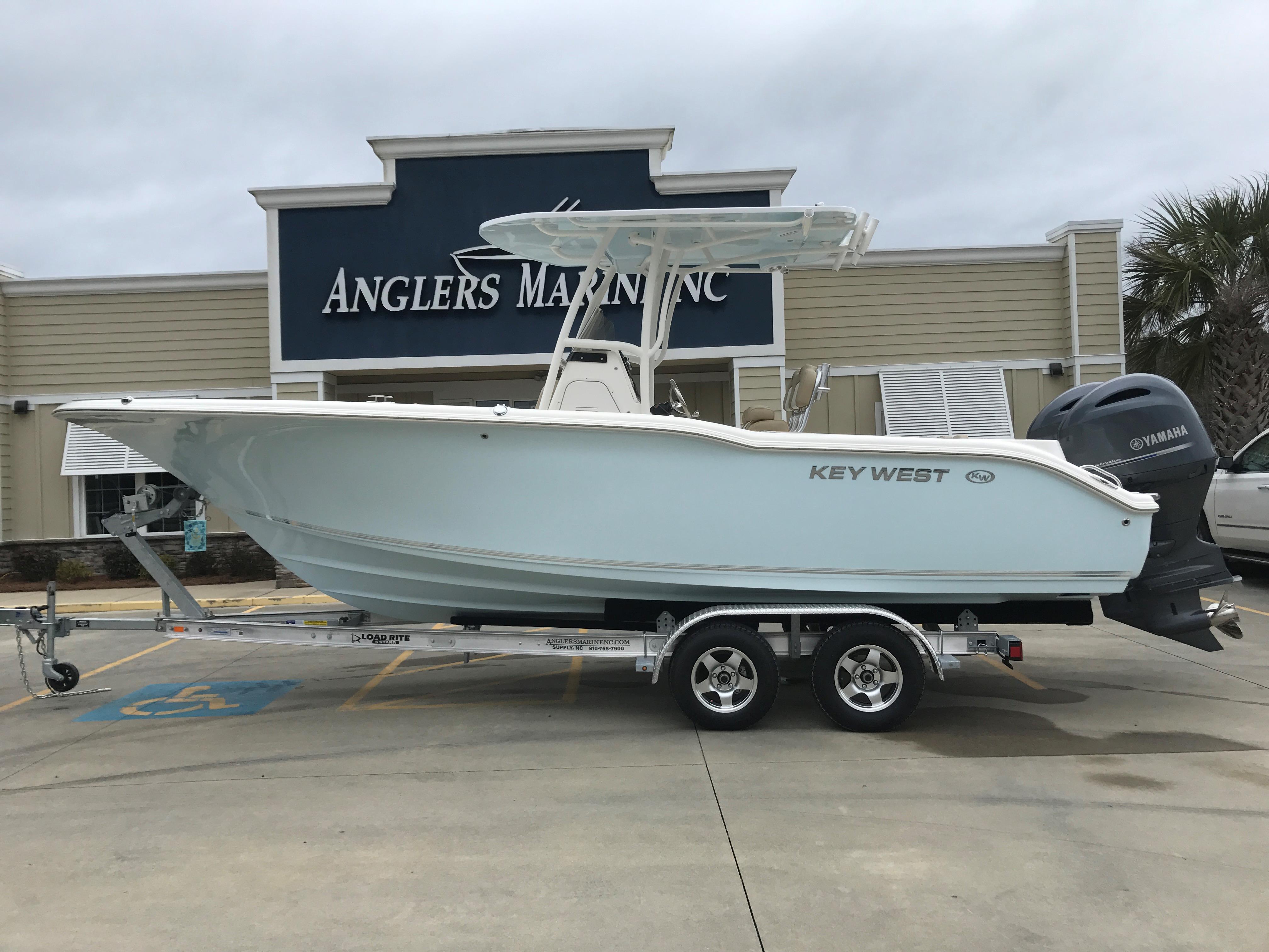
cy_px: 476
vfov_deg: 49.7
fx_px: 1026
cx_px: 634
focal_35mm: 28
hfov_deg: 63.4
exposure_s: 1/1350
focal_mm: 3.99
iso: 20
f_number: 1.8
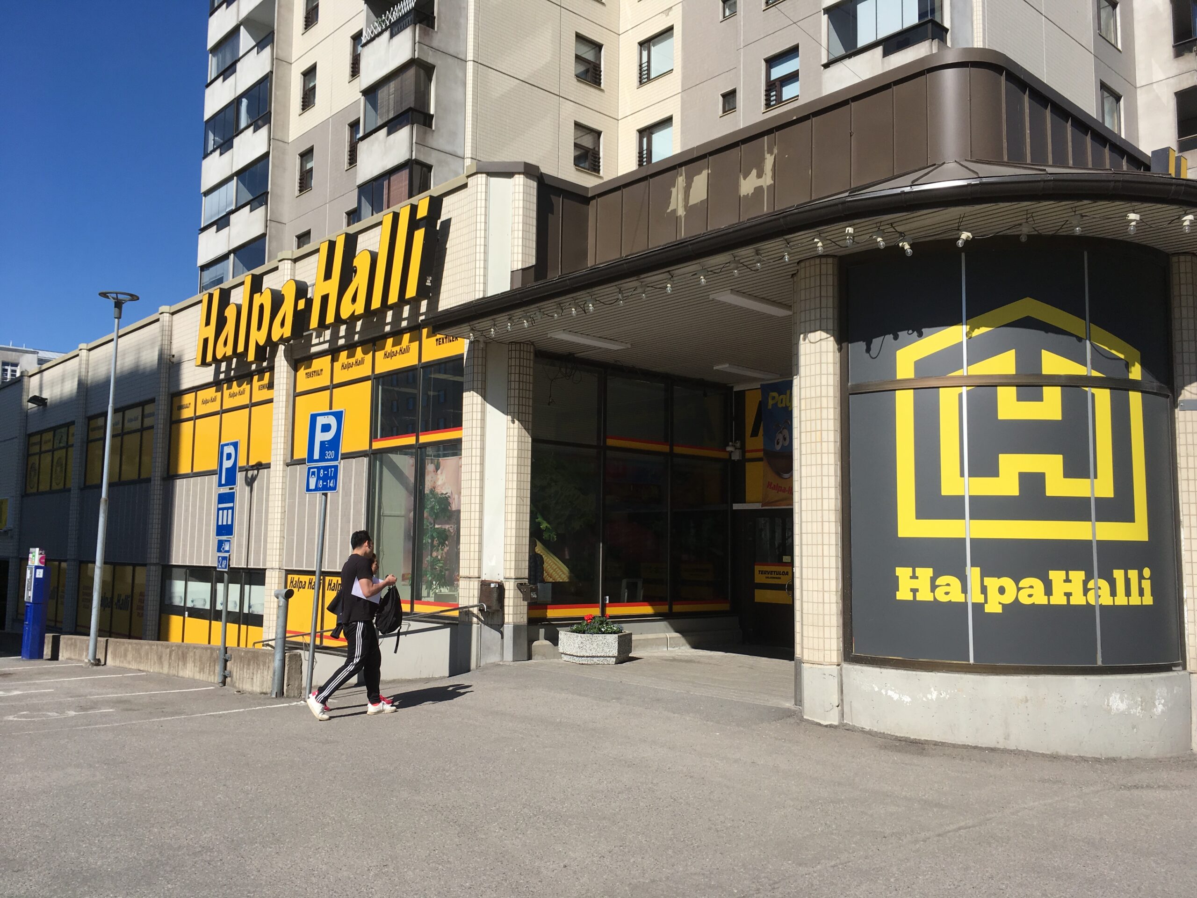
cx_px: 598
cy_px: 449
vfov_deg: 48.2
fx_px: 1003
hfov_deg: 61.7
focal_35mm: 29
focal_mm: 4.15
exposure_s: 1/2262
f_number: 2.2
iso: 25
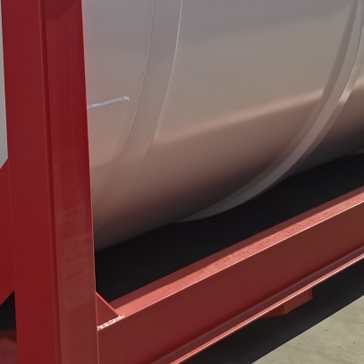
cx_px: 89
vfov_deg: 20.2
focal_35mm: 82
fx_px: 976
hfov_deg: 21.0
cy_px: -31
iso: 50
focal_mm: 5.58
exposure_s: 1/1718
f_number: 1.9
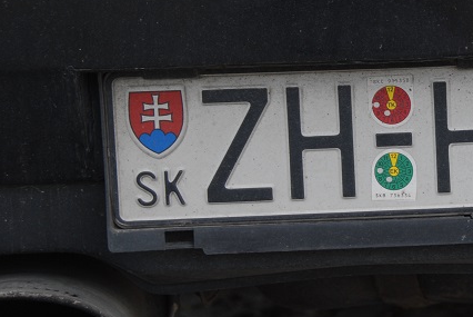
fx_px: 2499
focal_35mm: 190
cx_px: 477
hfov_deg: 10.7
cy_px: 123
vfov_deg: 7.2
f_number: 5.6
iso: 200
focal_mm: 60
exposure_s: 1/80
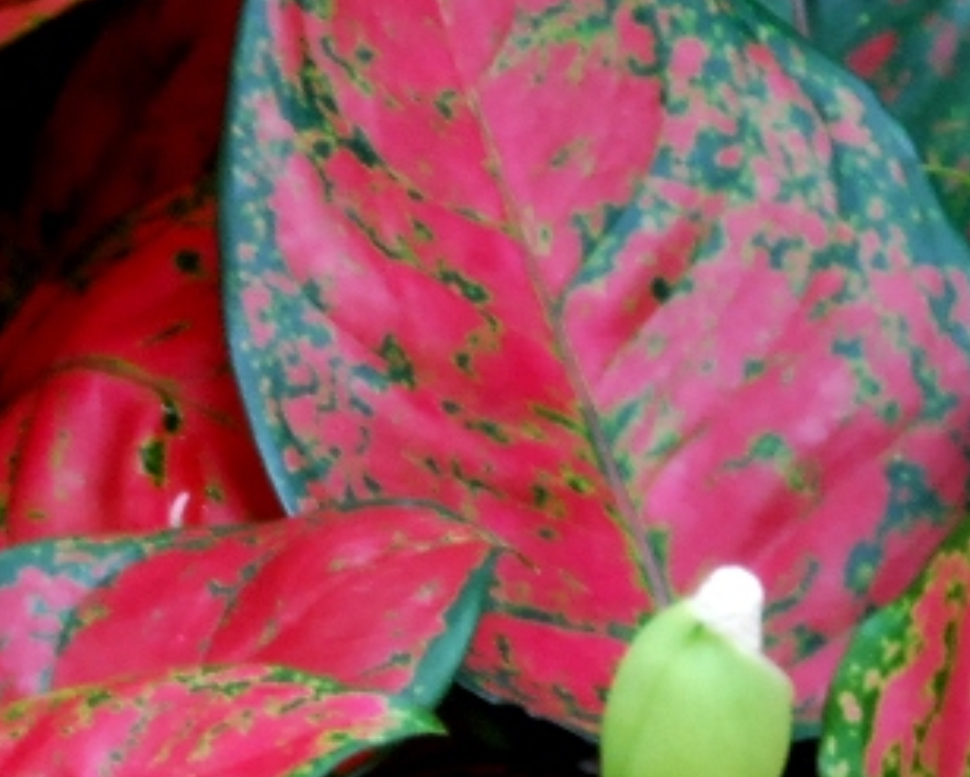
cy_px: 676
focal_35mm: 355
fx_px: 10198
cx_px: 344
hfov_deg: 5.4
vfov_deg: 4.4
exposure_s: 1/40
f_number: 5.6
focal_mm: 80
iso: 800
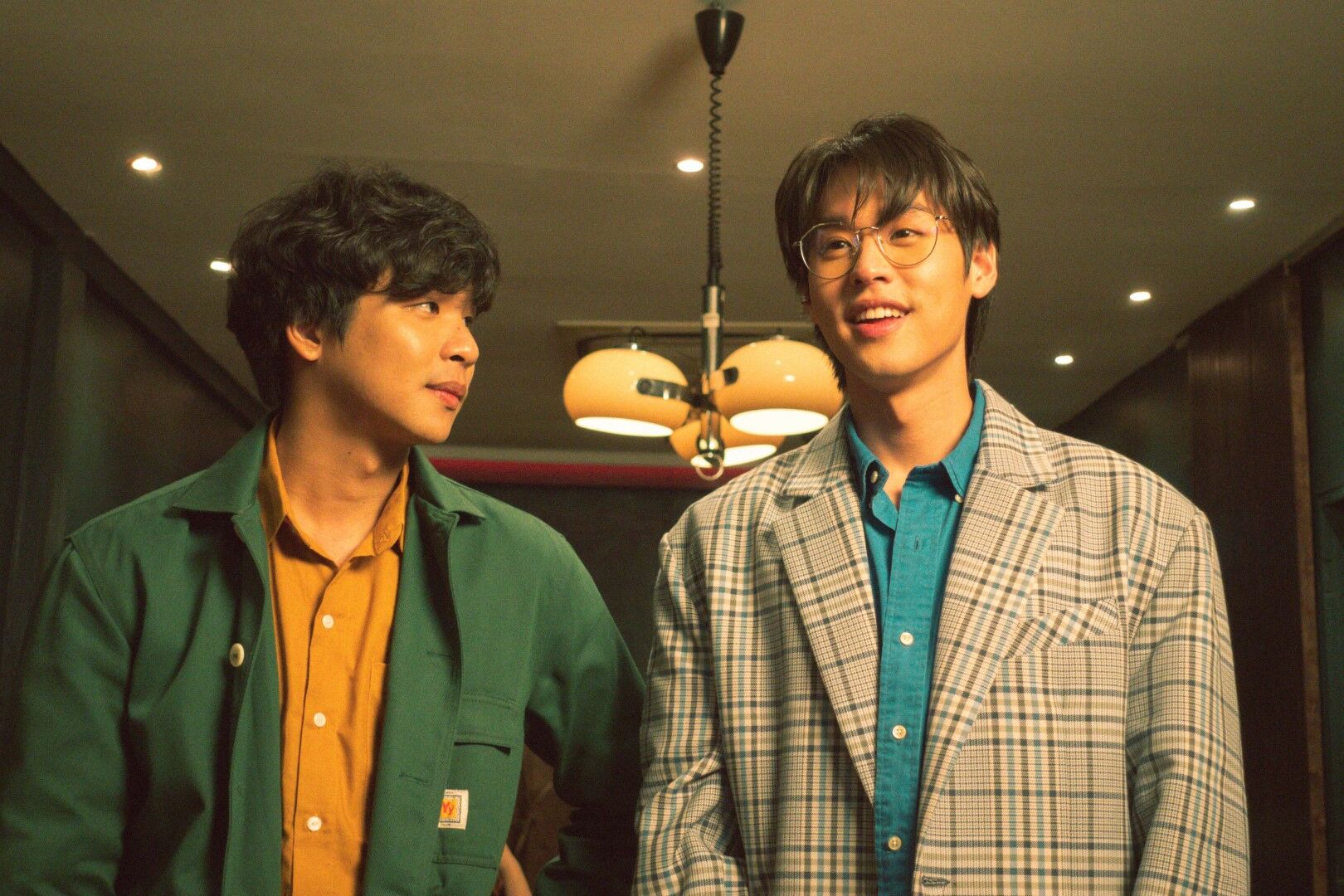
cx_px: 672
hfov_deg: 41.1
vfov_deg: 28.1
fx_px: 1792
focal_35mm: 48
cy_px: 448
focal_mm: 18.2
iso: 2000
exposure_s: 1/200
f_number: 2.8
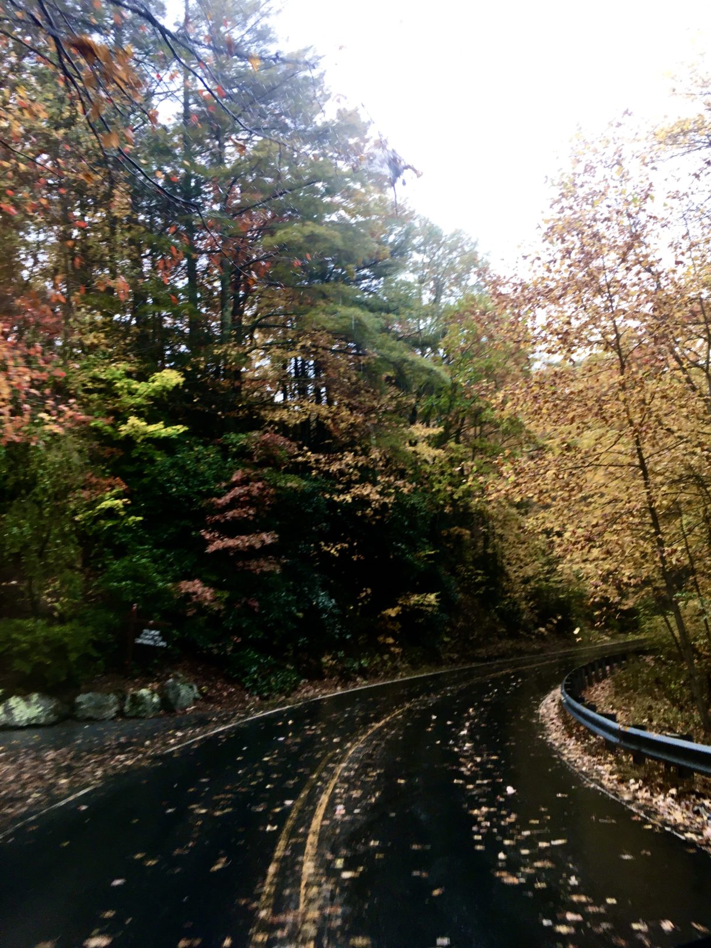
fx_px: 794
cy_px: 474
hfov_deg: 48.2
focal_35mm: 29
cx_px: 356
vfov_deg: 61.7
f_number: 2.2
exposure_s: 1/40
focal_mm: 4.15
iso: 25
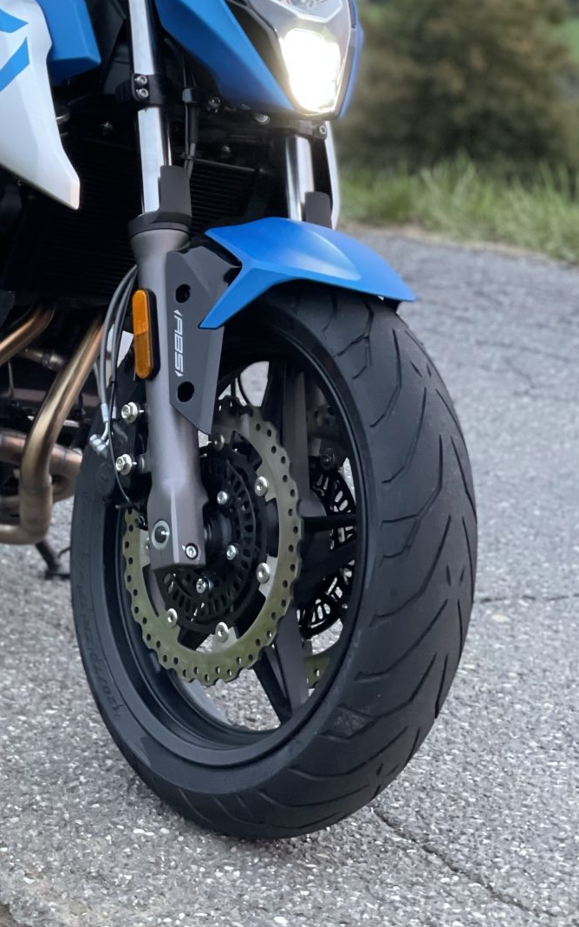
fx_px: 2222
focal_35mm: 88
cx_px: 99
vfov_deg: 23.3
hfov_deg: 14.7
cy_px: 225
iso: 320
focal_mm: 6
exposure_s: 1/40
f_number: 2
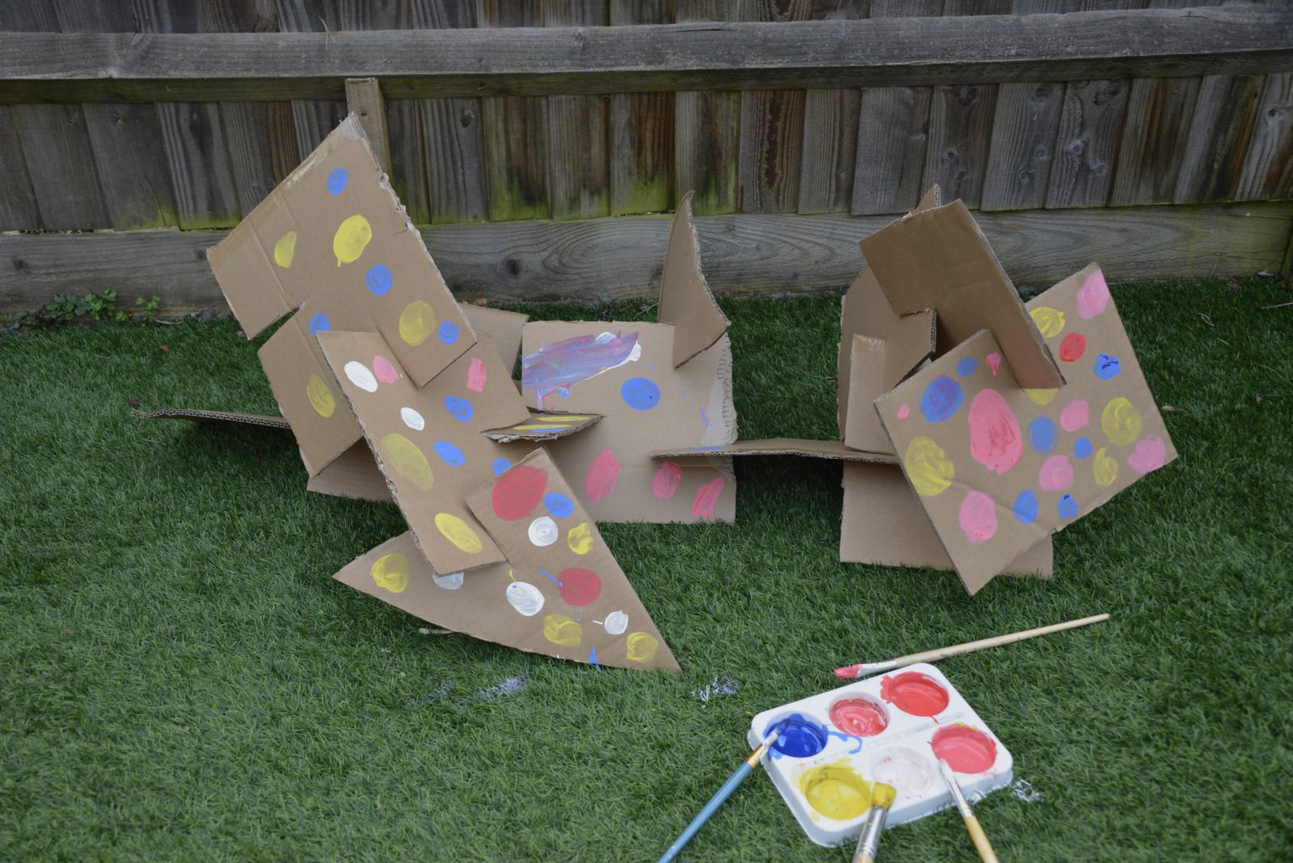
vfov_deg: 35.1
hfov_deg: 50.7
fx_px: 1365
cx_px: 646
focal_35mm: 38
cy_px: 432
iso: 1000
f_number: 6.3
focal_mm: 38
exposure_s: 1/160
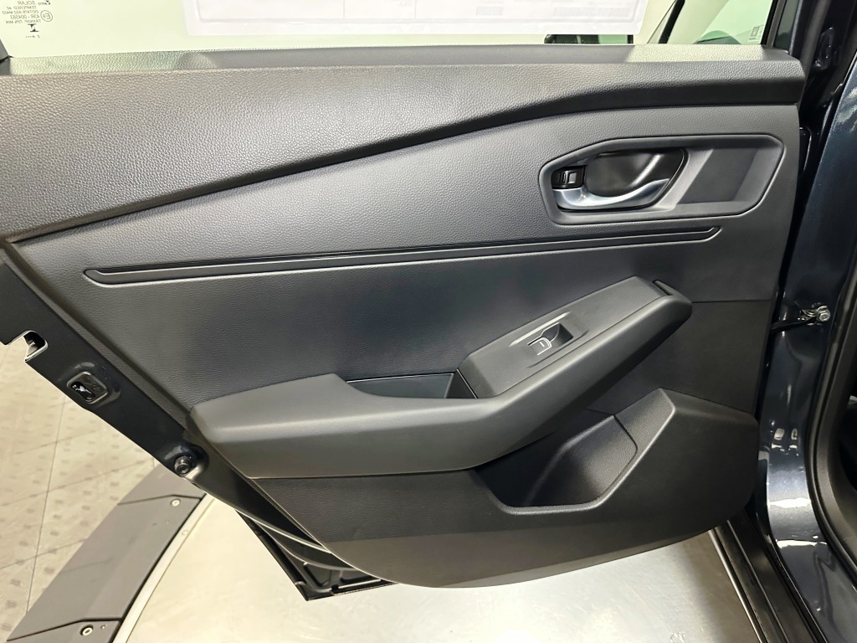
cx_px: 428
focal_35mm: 24
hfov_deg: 71.6
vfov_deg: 56.8
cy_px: 322
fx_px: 594
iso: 800
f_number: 1.78
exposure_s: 1/40
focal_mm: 6.86
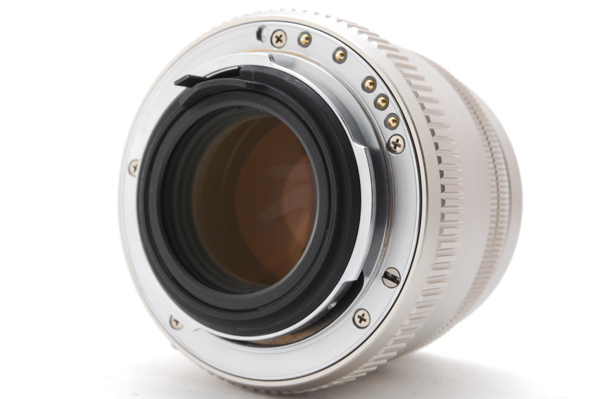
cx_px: 297
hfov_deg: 24.6
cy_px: 200
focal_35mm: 82
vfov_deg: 16.6
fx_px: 1364
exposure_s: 1/100
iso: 400
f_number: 18
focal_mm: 55
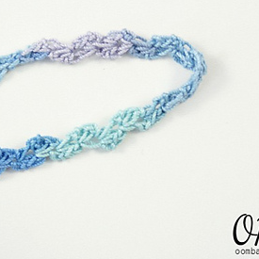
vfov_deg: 10.8
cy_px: 113
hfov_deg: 10.8
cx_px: 54
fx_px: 1371
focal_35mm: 162
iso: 1600
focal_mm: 70
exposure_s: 1/160
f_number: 5.6
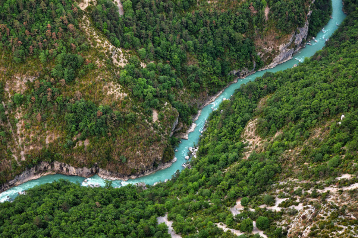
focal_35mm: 55
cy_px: 119
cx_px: 179
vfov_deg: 24.6
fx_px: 547
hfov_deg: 36.2
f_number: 6.3
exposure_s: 1/50
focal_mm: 55
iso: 400
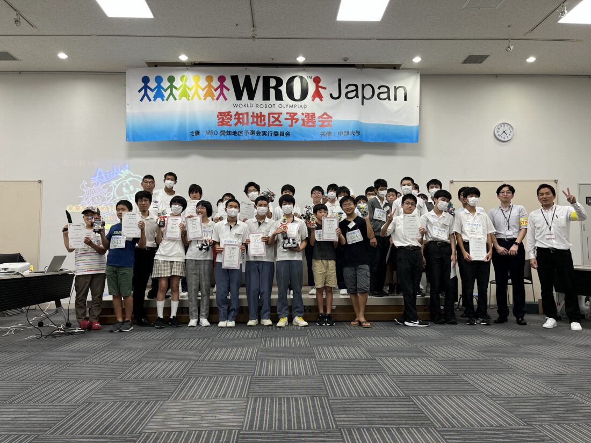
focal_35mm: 26
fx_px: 444
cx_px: 296
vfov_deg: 53.1
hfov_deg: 67.3
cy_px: 222
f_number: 1.6
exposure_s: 1/120
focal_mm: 5.1
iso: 80
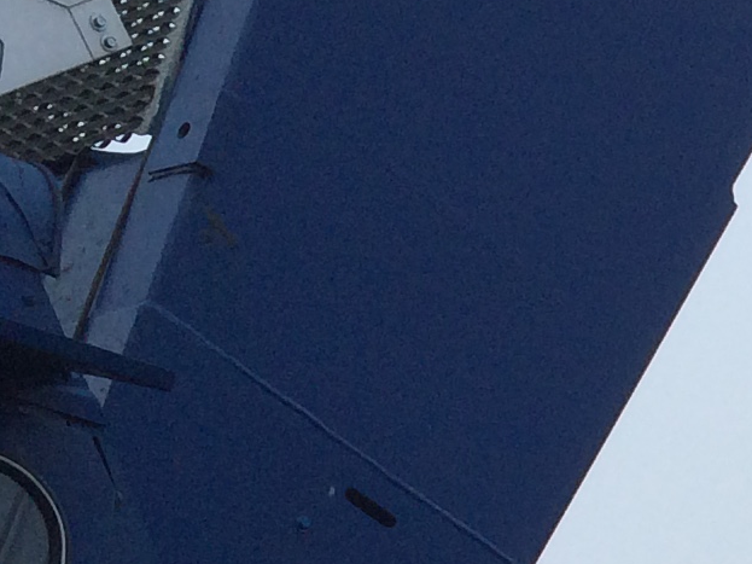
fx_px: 3301
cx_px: 1560
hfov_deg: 11.5
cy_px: 861
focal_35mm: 152
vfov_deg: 9.5
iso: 32
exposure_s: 1/471
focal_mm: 4.15
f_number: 2.2
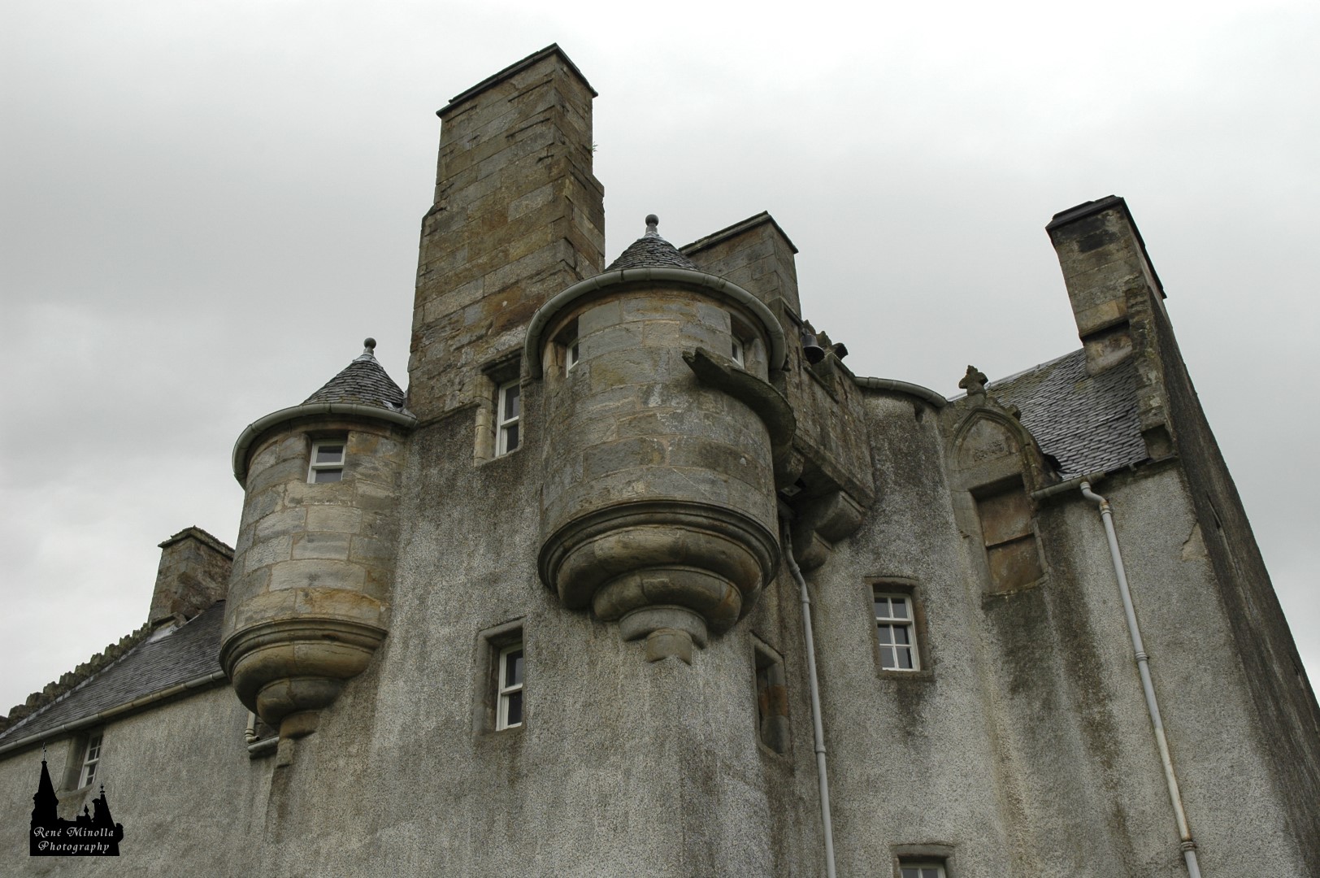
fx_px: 1374
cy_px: 439
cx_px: 660
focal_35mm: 38
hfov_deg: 51.3
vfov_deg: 35.4
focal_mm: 25
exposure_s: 1/250
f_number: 8
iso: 200
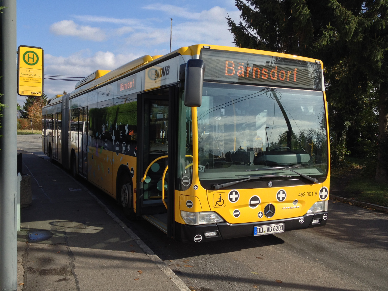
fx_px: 392
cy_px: 146
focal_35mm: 35
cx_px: 194
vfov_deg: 40.7
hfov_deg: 52.6
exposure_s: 1/1082
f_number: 2.4
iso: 50
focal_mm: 4.28
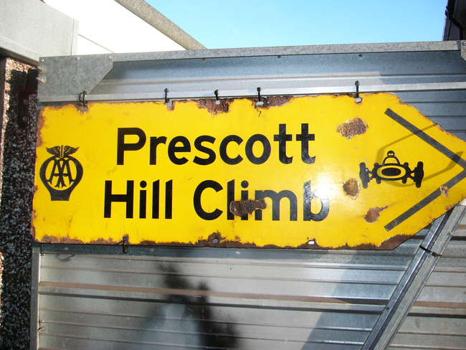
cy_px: 175
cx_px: 233
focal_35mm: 35
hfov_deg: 52.6
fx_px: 471
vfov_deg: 40.7
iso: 100
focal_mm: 5.8
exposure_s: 1/400
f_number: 2.8
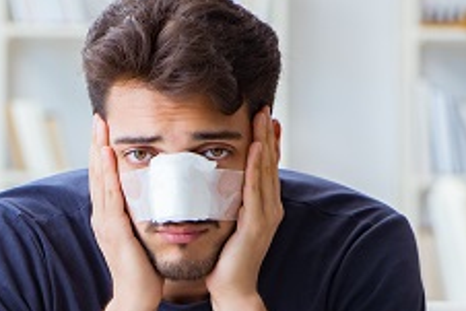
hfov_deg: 7.3
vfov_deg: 4.9
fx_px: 3614
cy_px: 342
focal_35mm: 279
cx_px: -19
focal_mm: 105
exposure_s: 1/100
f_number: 5
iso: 160
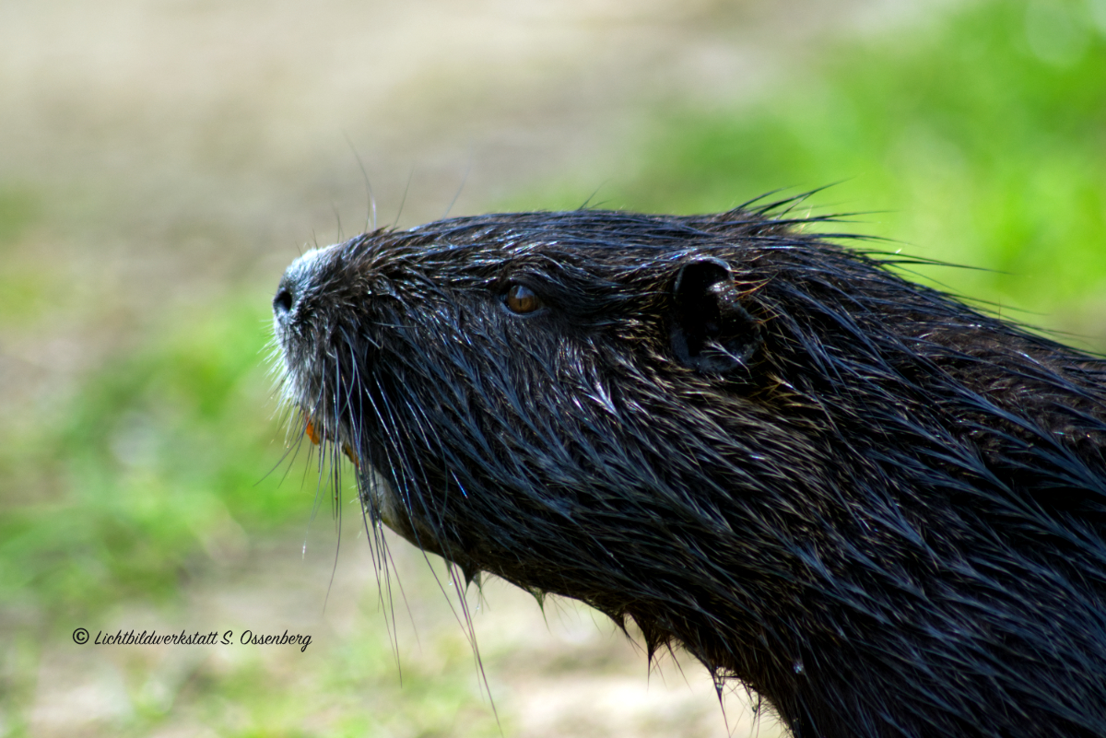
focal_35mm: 450
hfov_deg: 4.6
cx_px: 553
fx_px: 13829
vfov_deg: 3.1
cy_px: 369
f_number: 5.6
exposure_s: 1/1000
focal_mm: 300
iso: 500
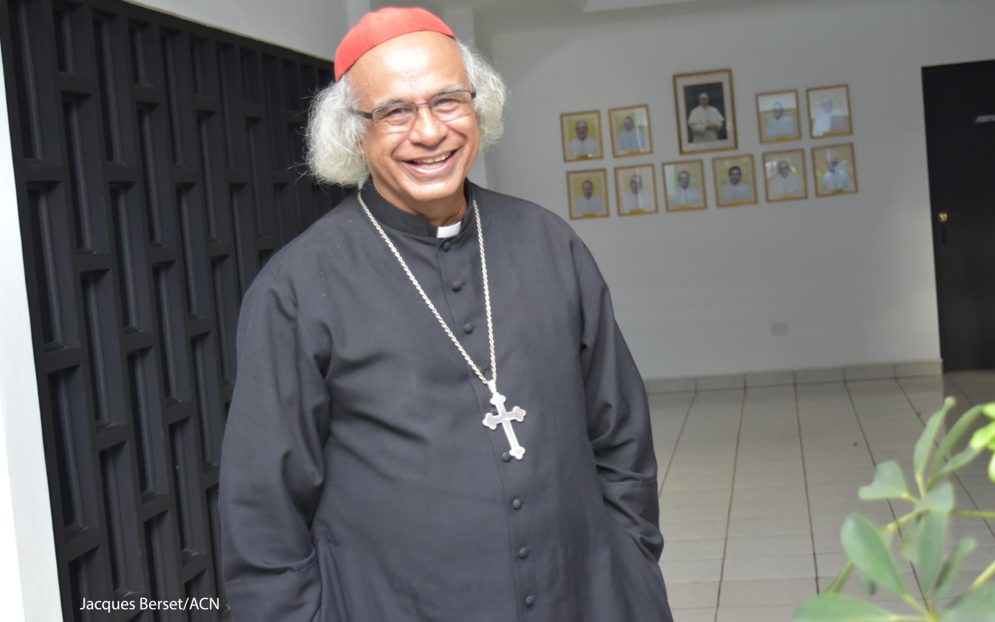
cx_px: 504
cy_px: 314
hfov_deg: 37.2
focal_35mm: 55
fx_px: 1478
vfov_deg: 23.7
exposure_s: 1/60
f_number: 4.5
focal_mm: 35
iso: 640
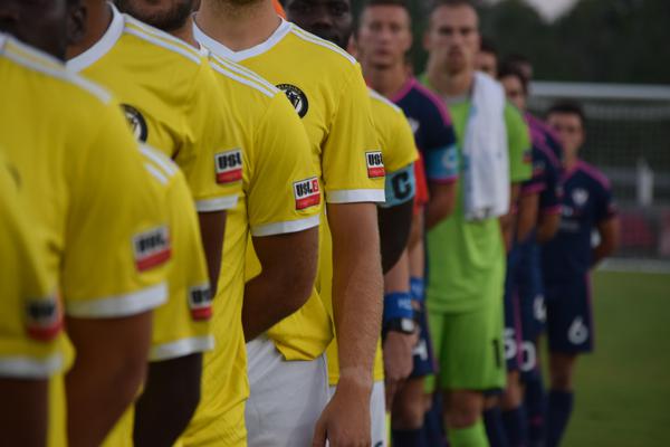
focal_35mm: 248
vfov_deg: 5.6
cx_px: 335
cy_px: 224
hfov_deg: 8.3
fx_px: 4606
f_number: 5.3
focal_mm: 165
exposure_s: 1/800
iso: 800
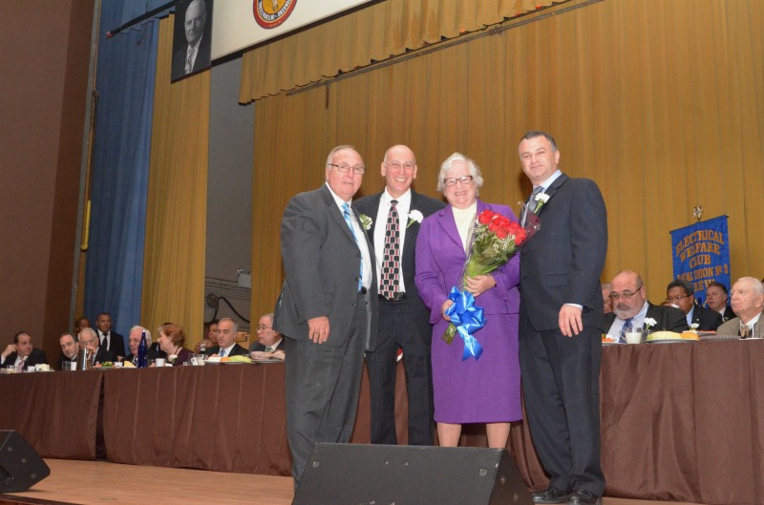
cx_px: 382
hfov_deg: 43.7
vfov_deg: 29.7
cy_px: 252
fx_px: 953
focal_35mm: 45
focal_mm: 30
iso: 6400
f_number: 8
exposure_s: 1/250
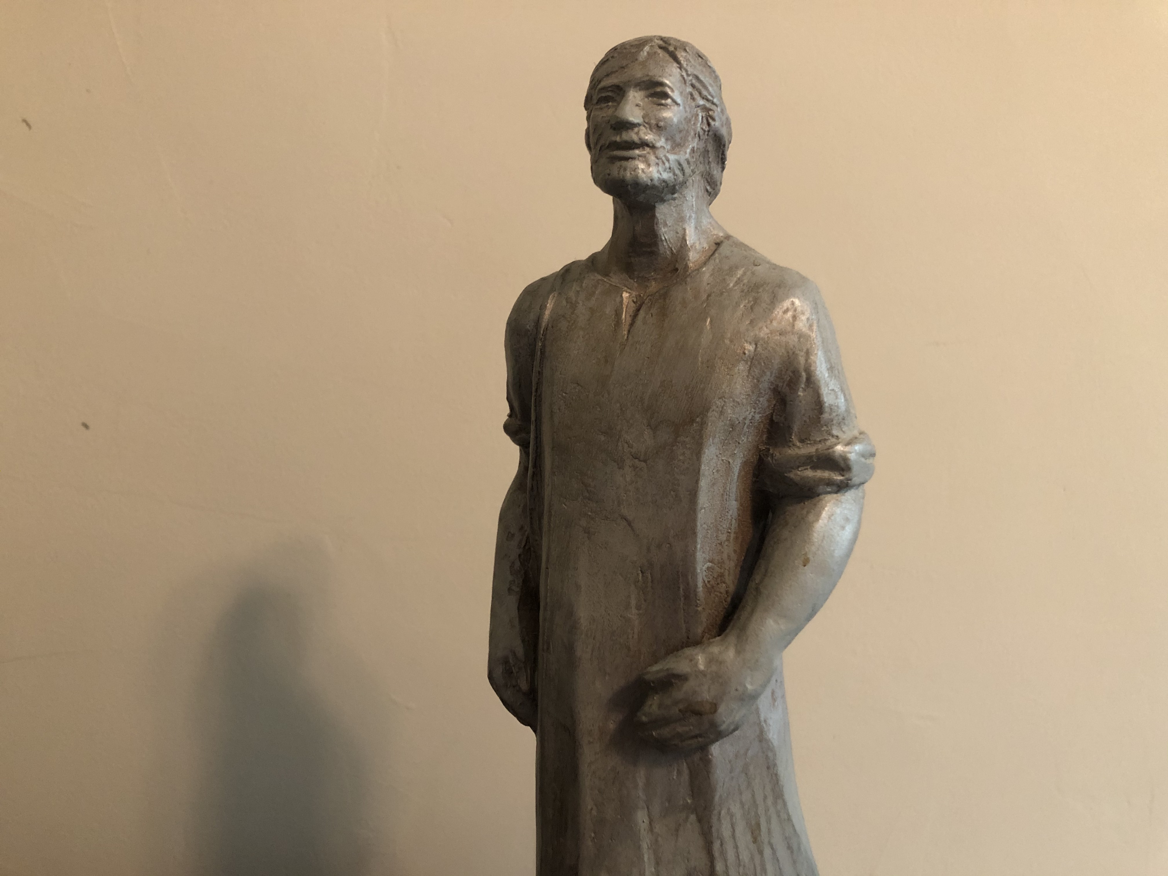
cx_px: 584
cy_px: 438
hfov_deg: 63.4
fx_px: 945
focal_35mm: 28
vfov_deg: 49.7
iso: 100
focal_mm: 4
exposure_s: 1/6
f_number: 1.8
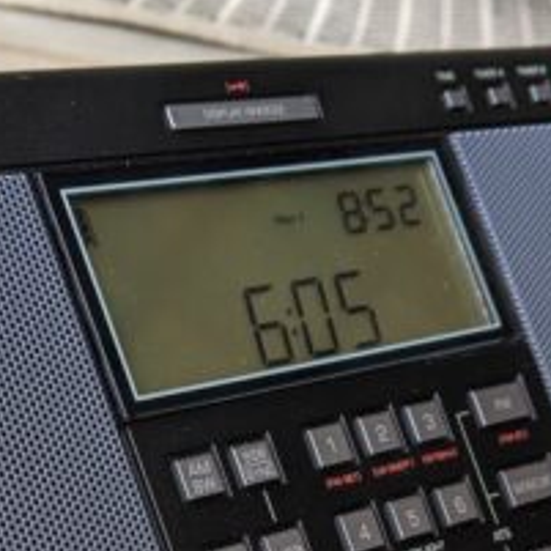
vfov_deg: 22.2
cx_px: 203
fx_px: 1333
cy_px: 589
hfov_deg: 23.3
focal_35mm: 74
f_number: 1.8
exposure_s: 1/23.7
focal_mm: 4.44
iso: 72
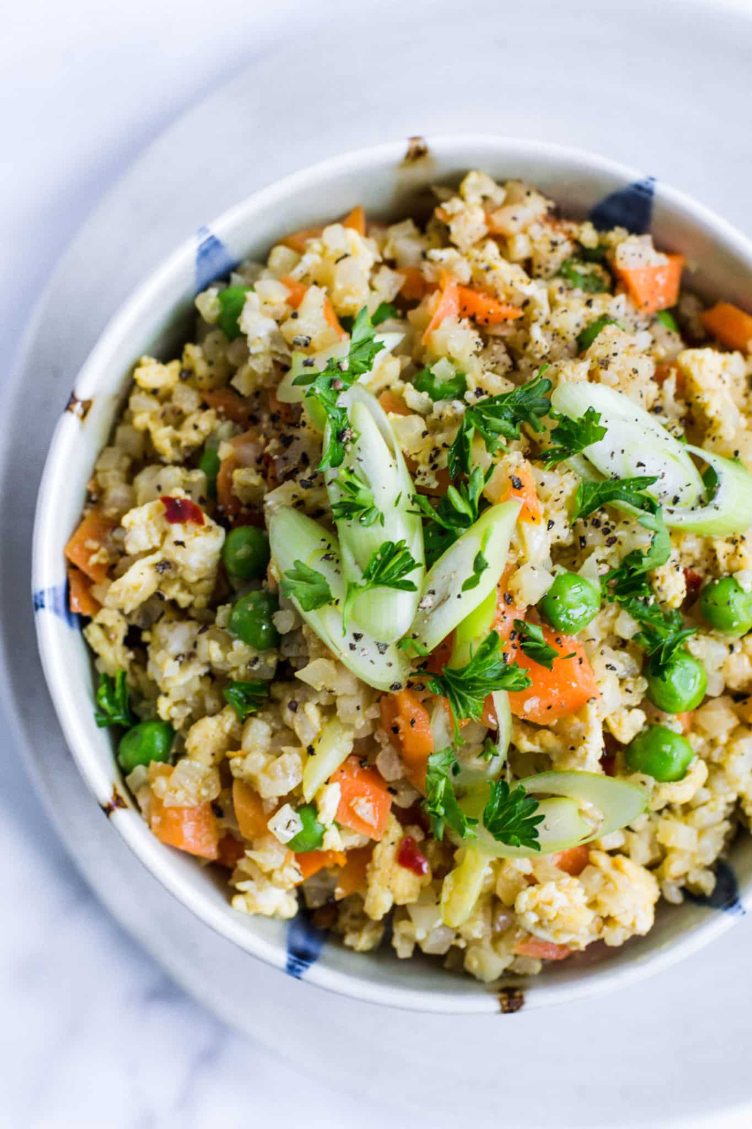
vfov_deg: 27.0
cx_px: 376
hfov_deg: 18.2
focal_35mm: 75
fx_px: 2350
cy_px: 564
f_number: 5
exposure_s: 1/60
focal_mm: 50
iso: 400
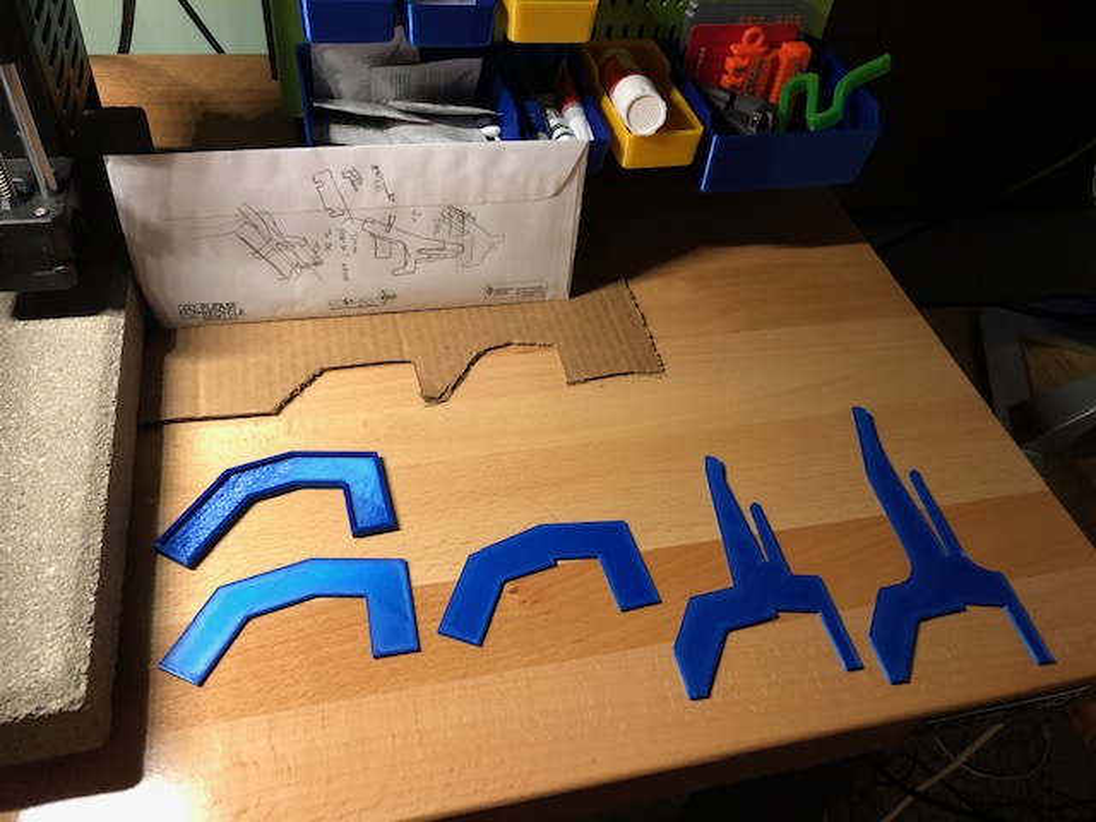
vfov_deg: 49.7
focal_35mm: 28
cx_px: 548
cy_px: 411
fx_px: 887
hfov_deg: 63.4
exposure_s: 1/9
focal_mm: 3.99
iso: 100
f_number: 1.8
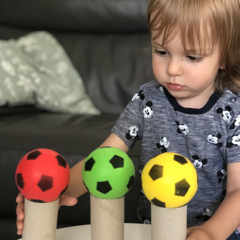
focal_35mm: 62
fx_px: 486
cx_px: 120
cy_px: 142
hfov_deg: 27.7
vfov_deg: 27.7
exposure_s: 1/24
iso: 160
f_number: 2.4
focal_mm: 6
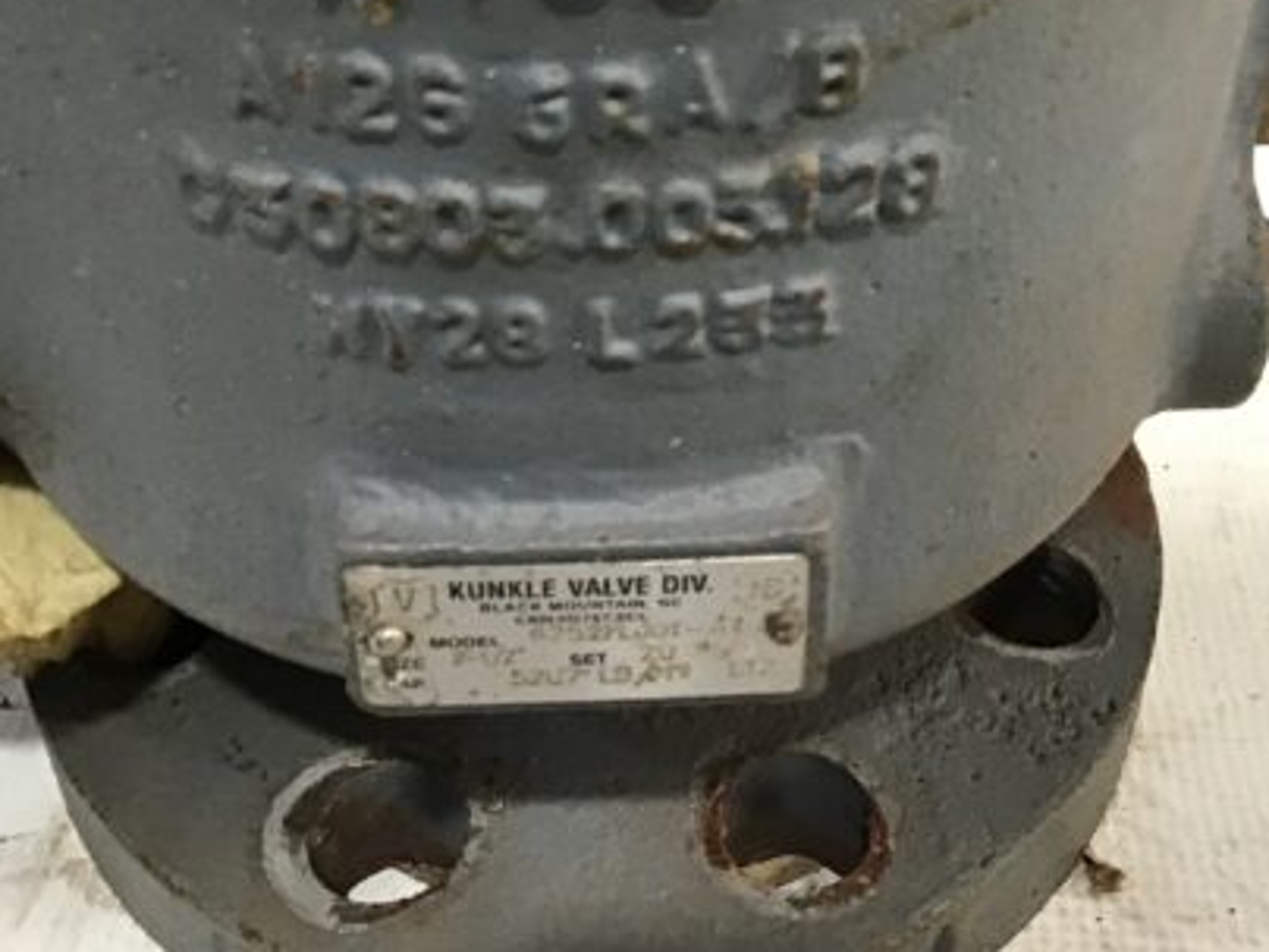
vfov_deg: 31.1
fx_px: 1686
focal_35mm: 46
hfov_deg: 41.2
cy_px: 256
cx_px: 680
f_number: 2.4
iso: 200
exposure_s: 1/30
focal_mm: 3.3
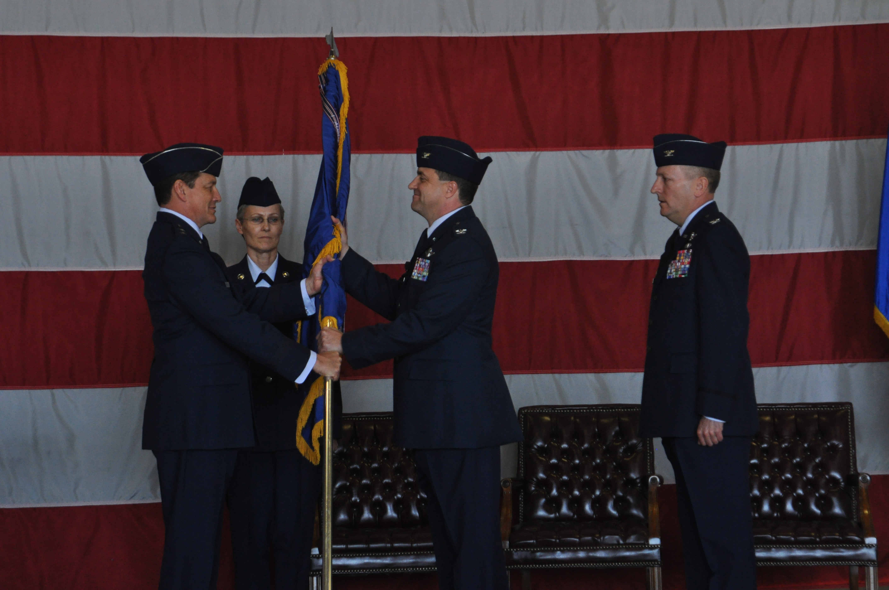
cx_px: 444
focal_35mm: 142
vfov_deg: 9.6
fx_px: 3515
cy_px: 295
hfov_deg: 14.4
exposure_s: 1/200
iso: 1000
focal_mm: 95
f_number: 5.6
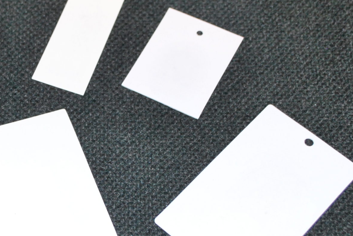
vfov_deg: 14.0
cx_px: 60
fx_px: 962
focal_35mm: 98
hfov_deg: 20.5
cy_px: 112
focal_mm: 30
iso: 800
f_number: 4.8
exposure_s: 1/60
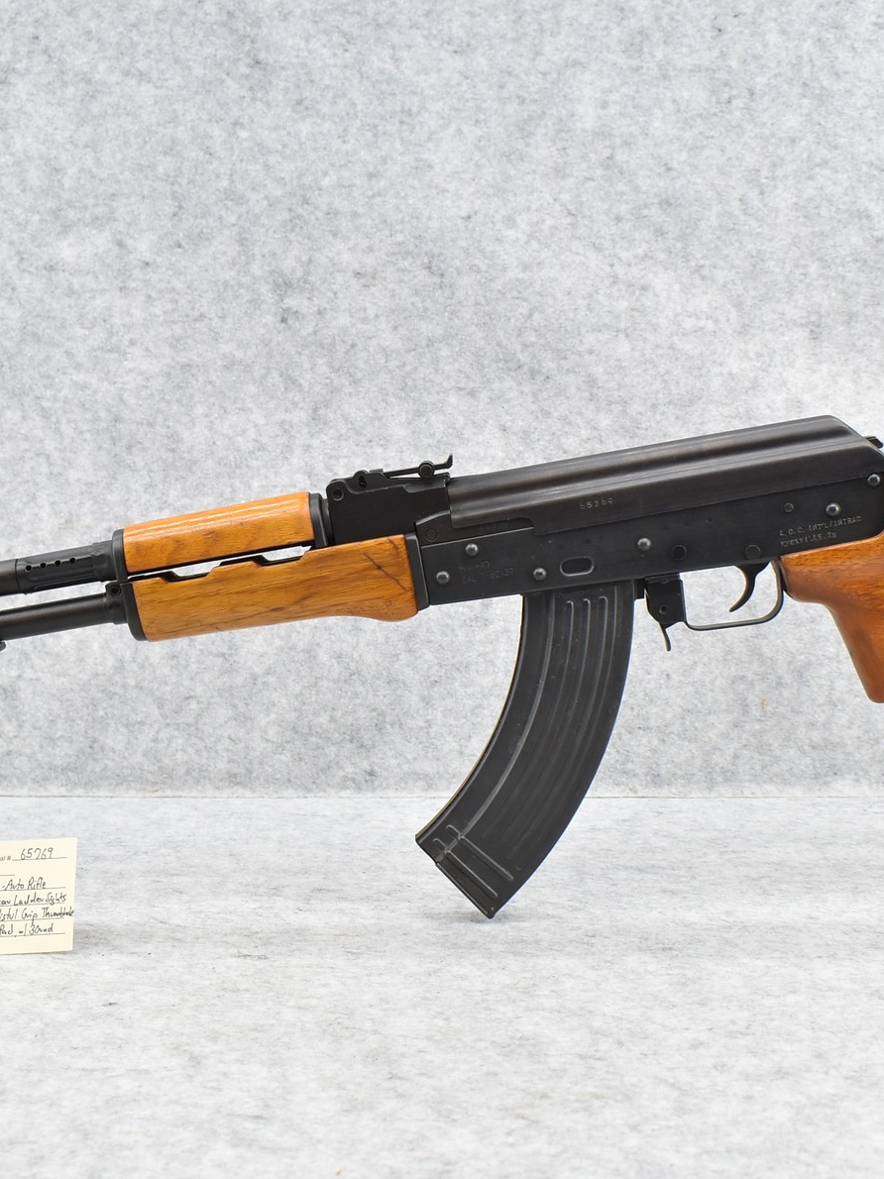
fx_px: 1558
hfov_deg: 31.6
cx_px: 527
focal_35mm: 46
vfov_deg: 41.5
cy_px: 589
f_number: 7.1
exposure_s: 1/80
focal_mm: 21
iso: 500
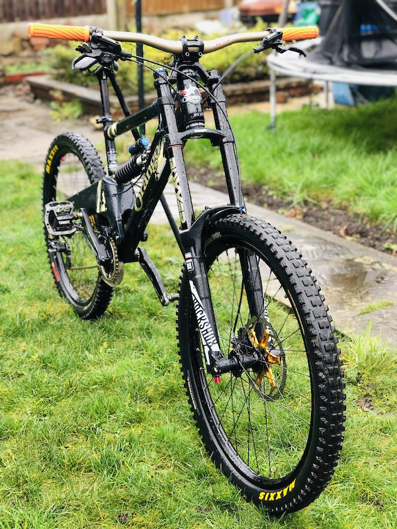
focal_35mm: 52
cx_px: 198
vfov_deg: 36.8
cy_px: 264
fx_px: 795
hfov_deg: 28.0
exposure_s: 1/60
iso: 64
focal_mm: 6
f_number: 2.4
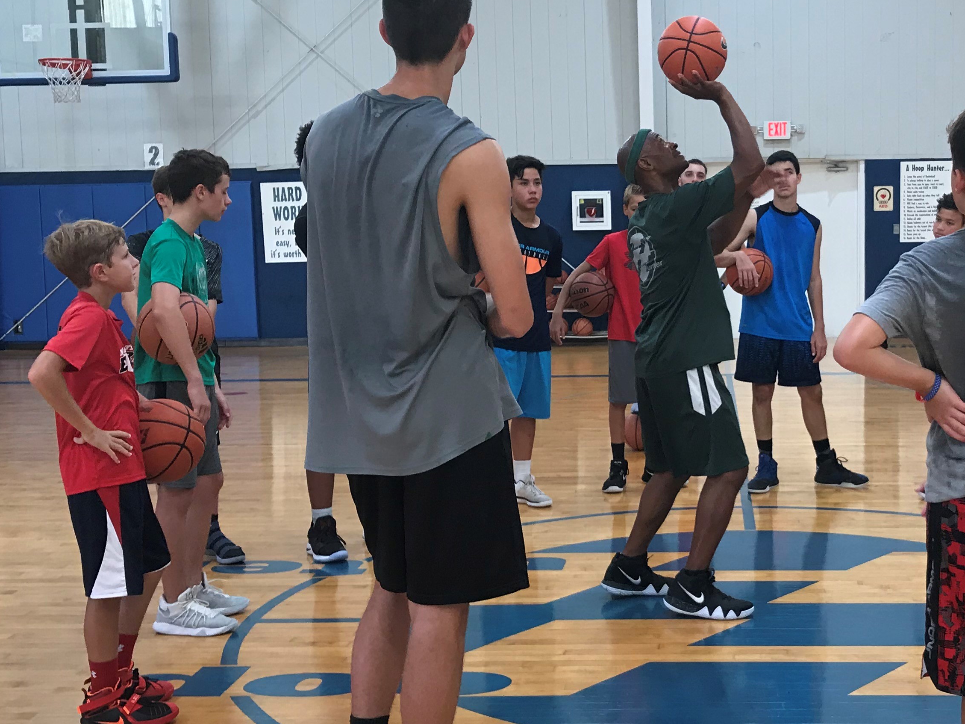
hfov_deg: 37.5
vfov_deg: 29.1
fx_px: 1394
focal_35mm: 50
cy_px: 366
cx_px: 690
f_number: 1.8
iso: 20
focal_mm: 3.99
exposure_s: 1/30
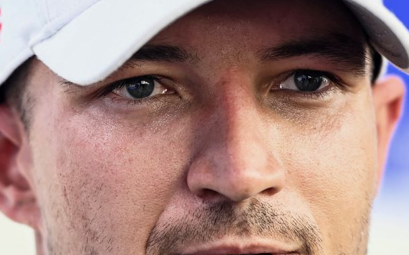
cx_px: 130
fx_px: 6062
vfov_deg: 2.4
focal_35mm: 544
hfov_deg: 3.9
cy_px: 147
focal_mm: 200
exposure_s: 1/800
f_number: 3.2
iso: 1000
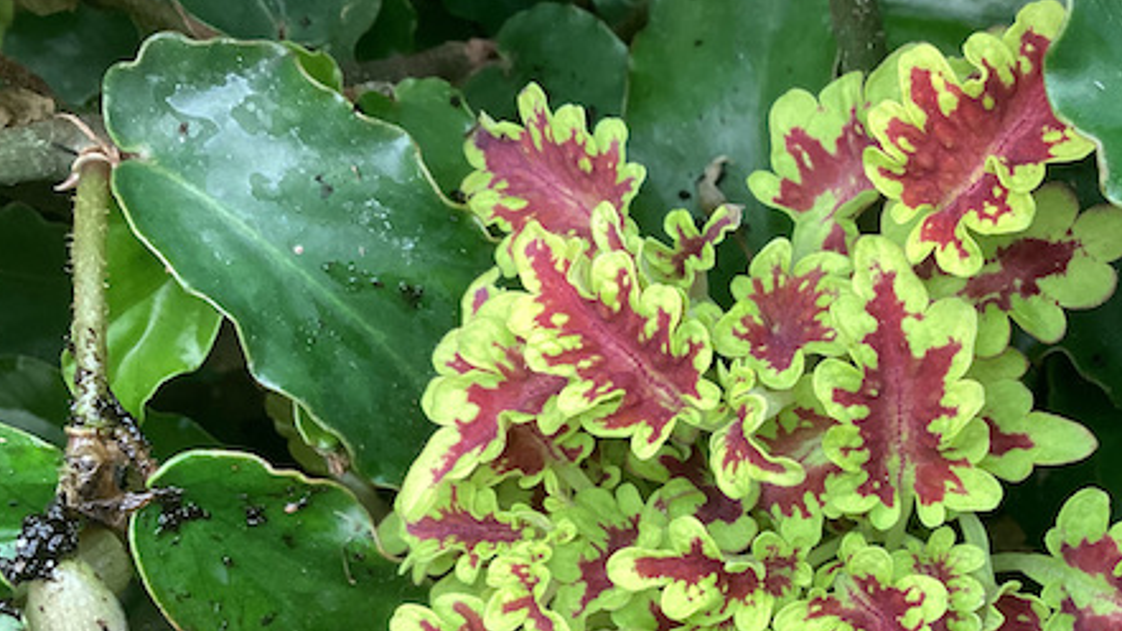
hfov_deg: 41.5
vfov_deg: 23.9
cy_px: 529
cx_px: 756
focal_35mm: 49
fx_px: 1458
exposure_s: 1/120
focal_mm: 3.3
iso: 100
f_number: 2.4
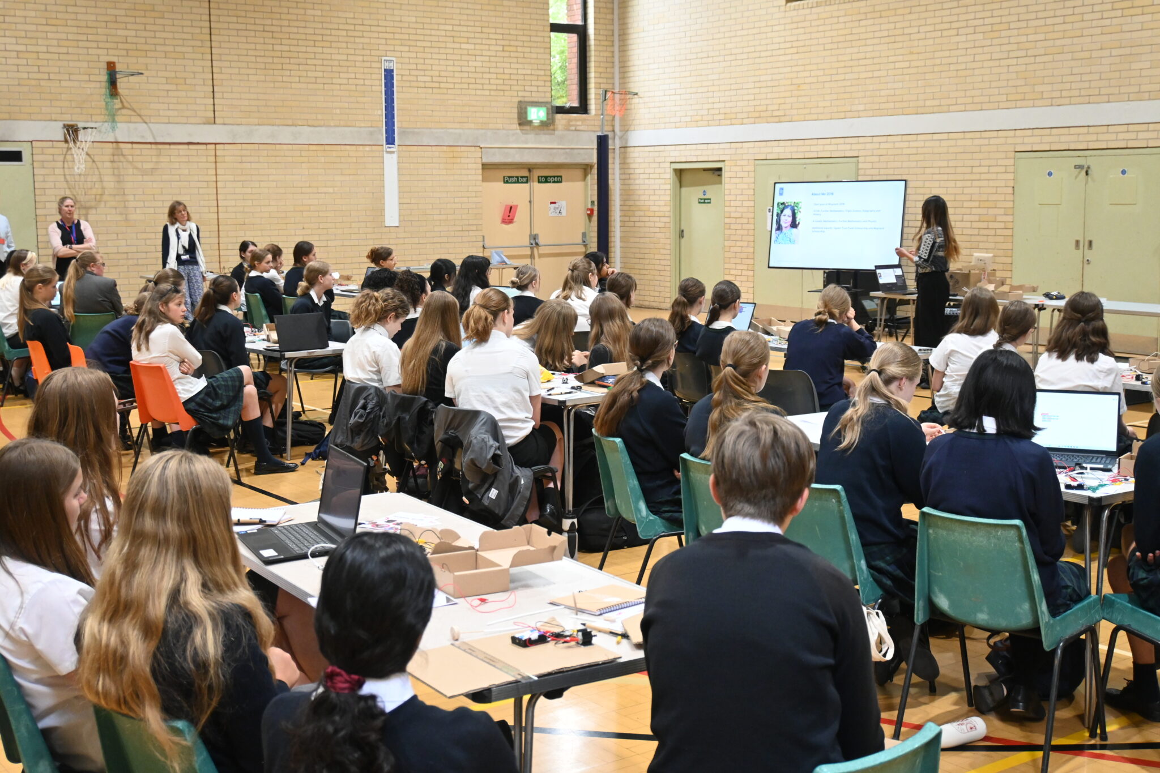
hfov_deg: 45.0
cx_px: 580
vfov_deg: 30.8
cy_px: 386
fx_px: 1401
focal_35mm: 44
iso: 2200
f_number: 4.8
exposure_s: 1/125
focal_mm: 29
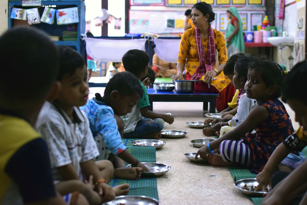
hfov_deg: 37.2
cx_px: 155
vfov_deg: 25.3
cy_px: 102
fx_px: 456
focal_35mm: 54
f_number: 2.5
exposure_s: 1/80
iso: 1000
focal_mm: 35
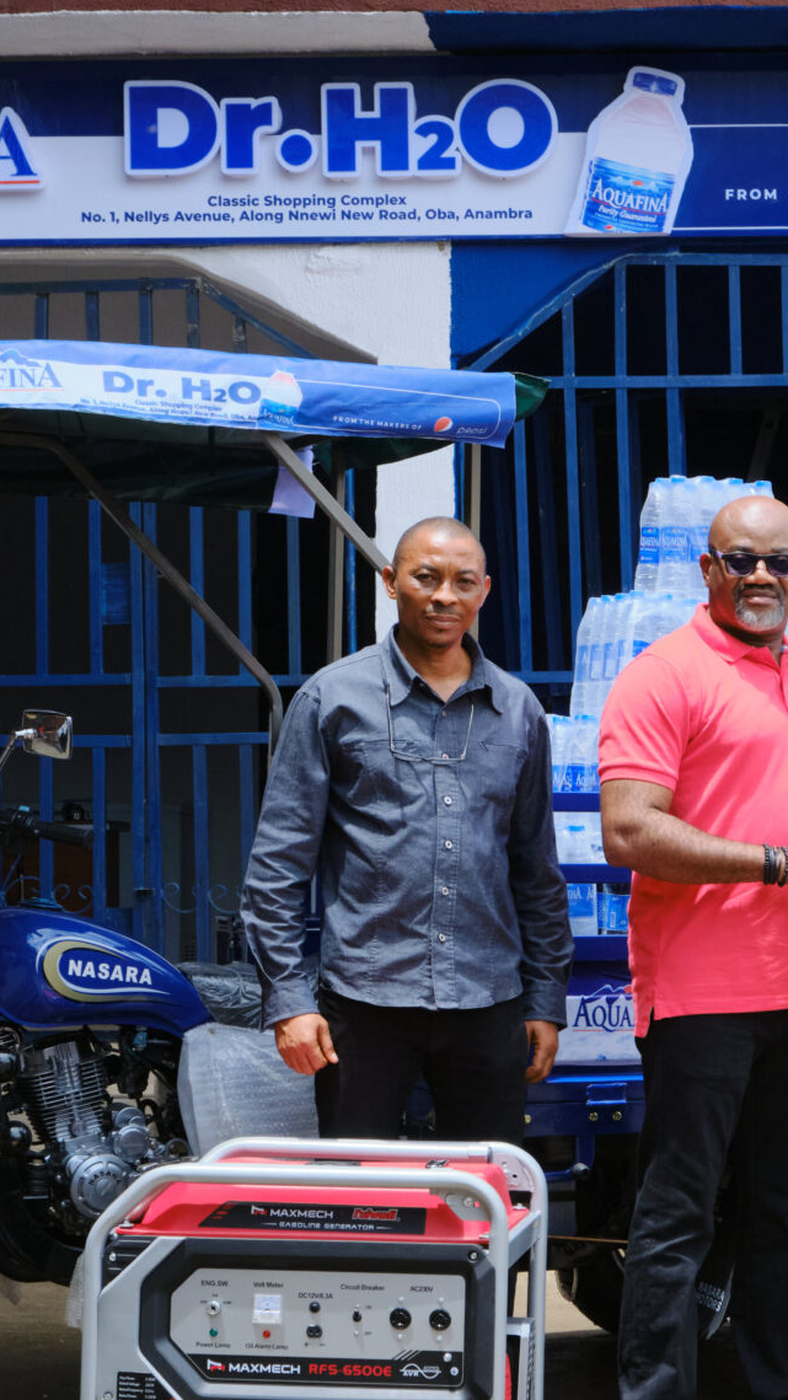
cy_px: 801
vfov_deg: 26.2
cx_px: 595
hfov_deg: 14.9
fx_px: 3008
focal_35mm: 81
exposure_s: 1/800
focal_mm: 28.9
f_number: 7.1
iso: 1250
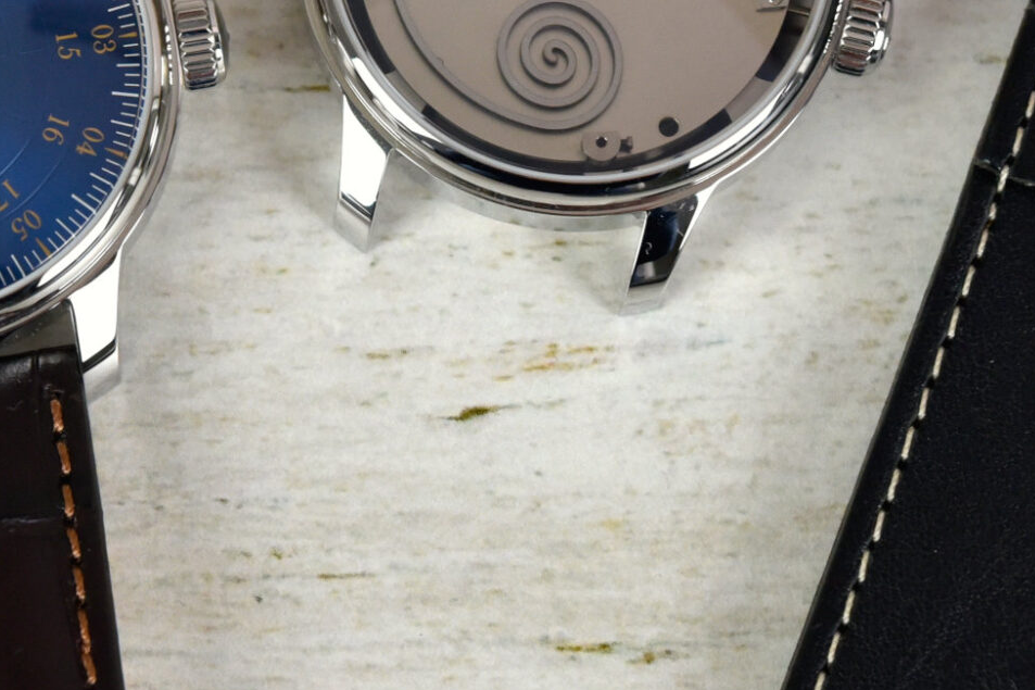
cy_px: 150
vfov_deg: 10.6
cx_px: 232
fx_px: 3708
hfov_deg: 15.8
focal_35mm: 129
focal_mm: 60
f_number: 8
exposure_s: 1/200
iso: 2000
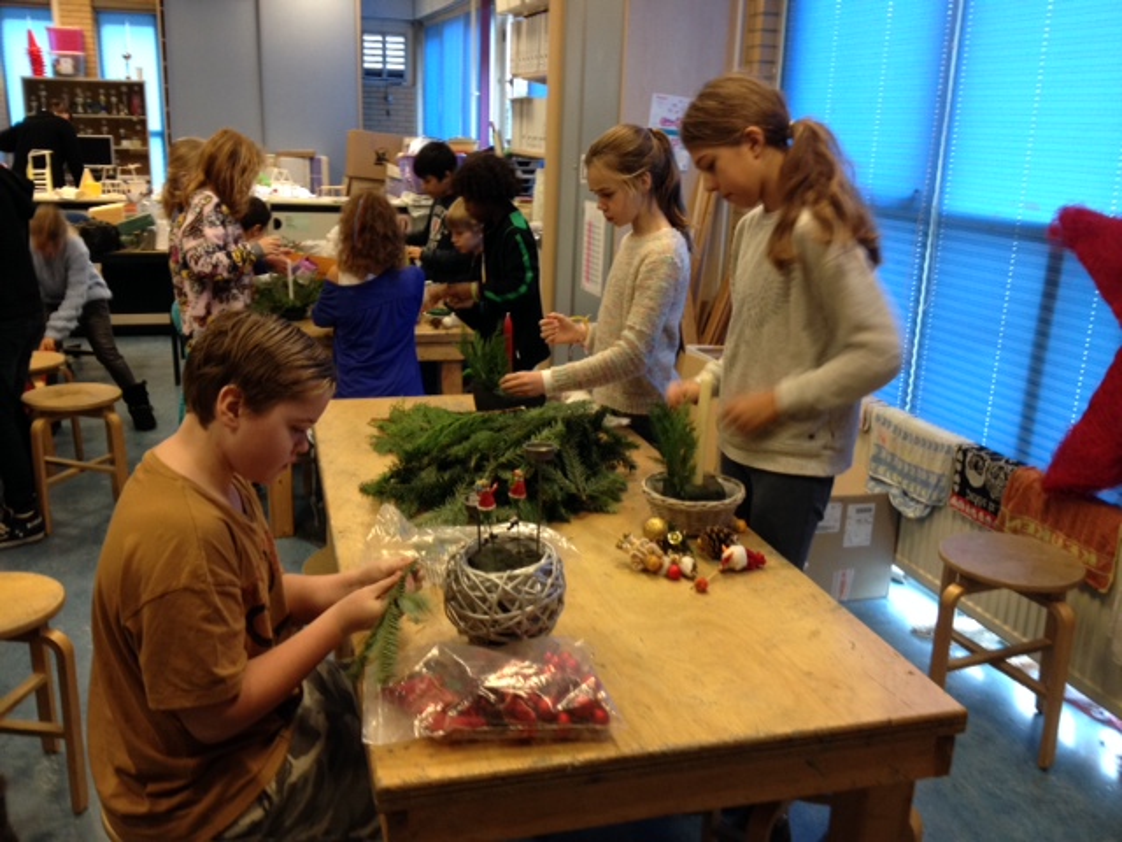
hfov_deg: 52.6
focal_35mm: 35
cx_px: 561
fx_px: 1134
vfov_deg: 40.7
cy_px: 421
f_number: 2.4
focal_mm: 4.28
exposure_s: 1/20
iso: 100
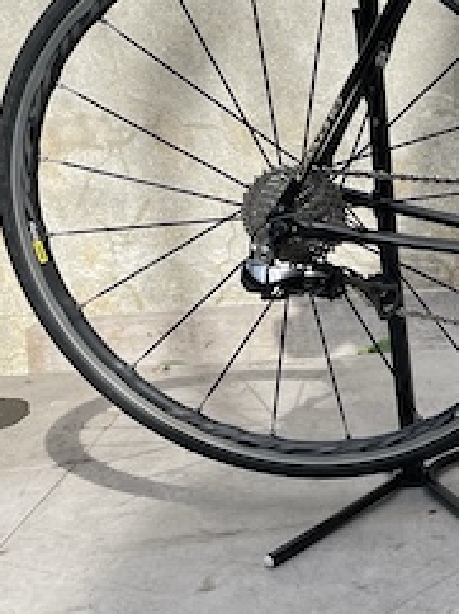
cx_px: 733
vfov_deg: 22.8
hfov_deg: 15.5
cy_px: 277
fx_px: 1523
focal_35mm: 86
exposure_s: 1/734
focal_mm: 4.2
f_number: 1.6
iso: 32
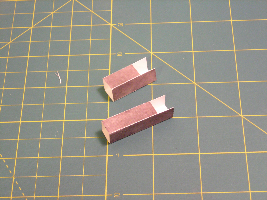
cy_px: 100
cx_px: 134
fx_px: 794
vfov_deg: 14.4
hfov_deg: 19.1
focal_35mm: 103
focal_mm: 17
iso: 200
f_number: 4.9
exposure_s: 1.23
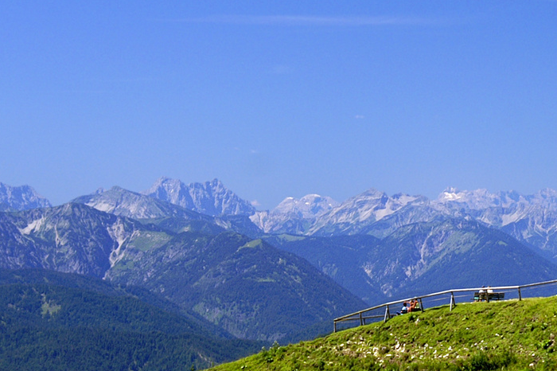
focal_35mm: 174
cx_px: 430
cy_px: 122
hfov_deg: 11.8
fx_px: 2691
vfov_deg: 7.9
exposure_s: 1/80
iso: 100
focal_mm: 50
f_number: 9
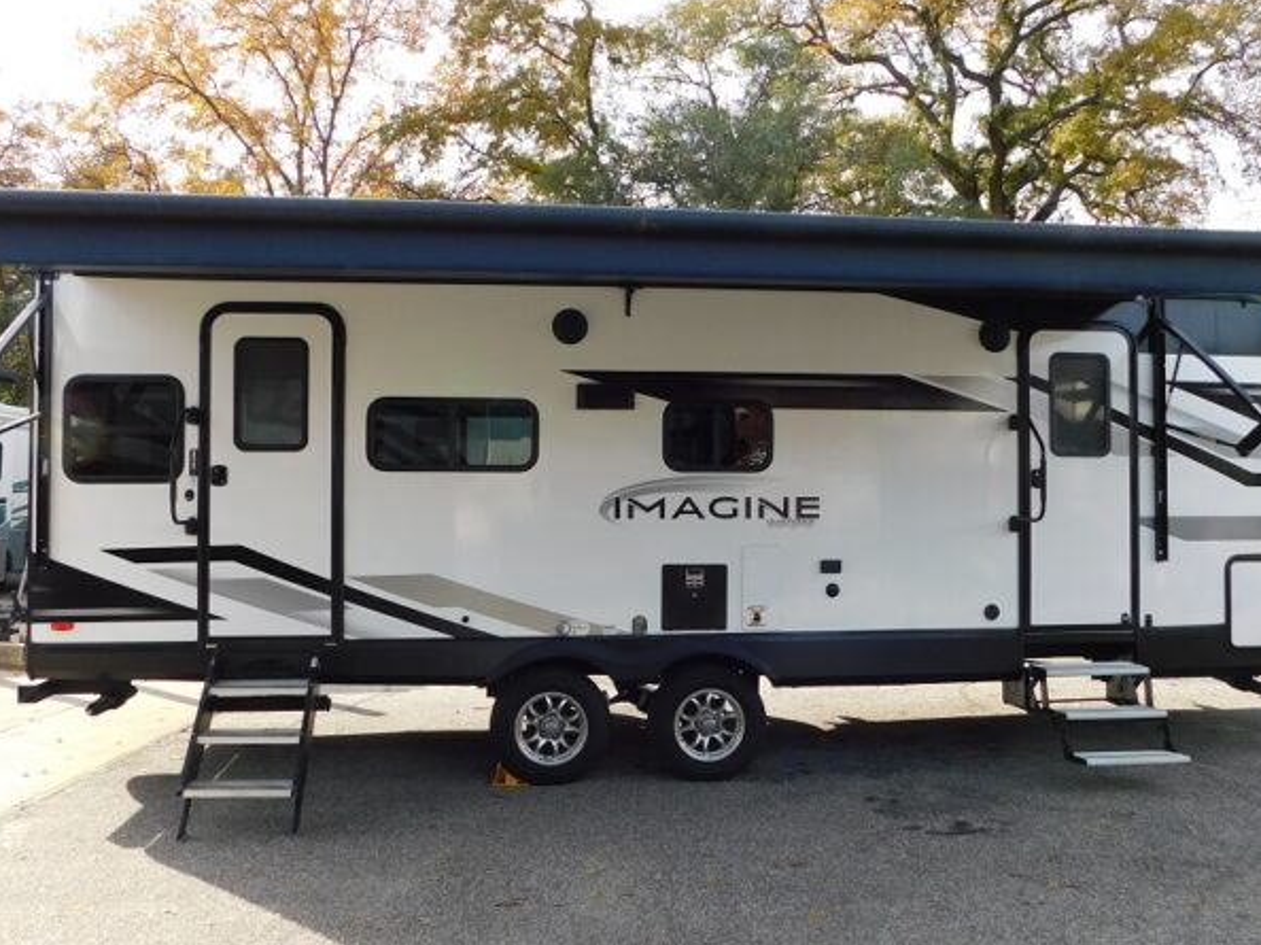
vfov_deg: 45.4
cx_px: 639
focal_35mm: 31
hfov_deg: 58.4
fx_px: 1129
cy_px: 463
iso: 125
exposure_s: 1/400
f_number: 3
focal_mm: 4
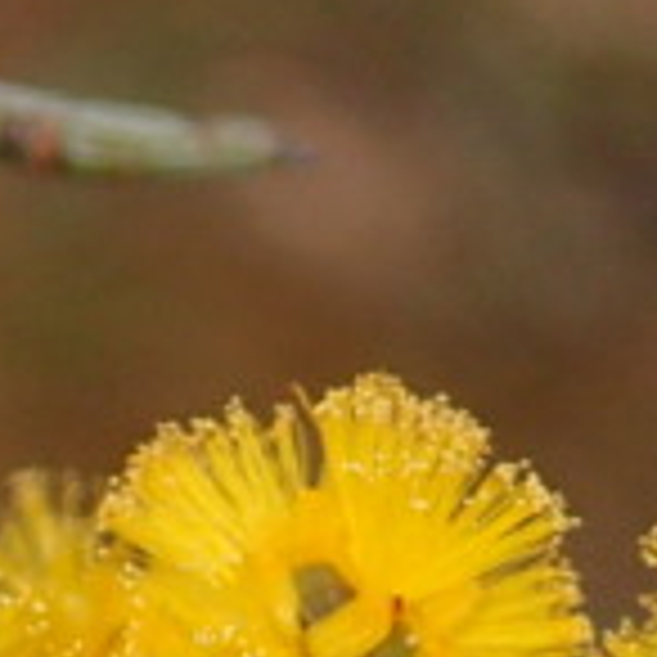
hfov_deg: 2.8
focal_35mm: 619
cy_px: 950
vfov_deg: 2.8
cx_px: 176
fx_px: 13292
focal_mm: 18
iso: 200
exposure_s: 1/400
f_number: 6.3
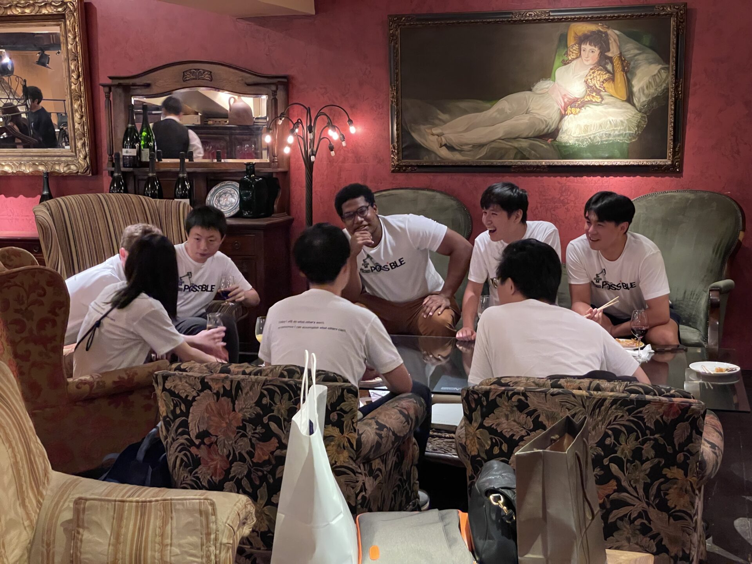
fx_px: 1130
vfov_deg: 28.0
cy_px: 282
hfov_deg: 36.8
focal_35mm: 52
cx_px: 376
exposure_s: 1/25
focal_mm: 6
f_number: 2
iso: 1000
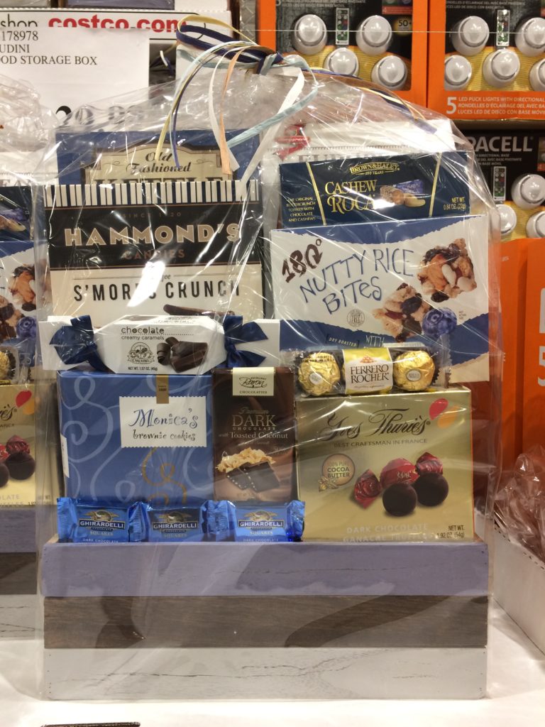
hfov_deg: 48.2
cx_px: 272
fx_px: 609
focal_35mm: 29
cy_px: 364
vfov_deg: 61.7
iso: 100
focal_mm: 4.15
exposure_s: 1/33
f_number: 2.2
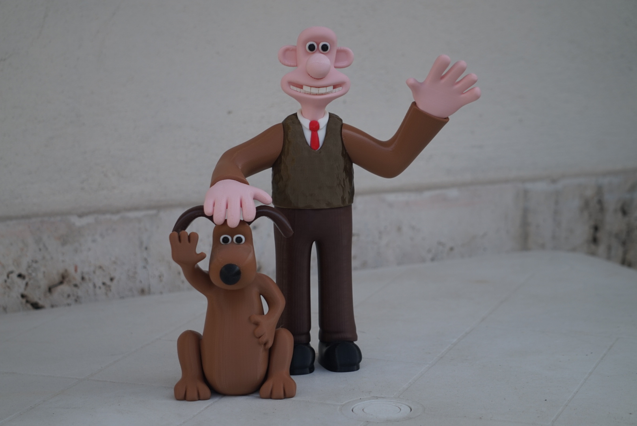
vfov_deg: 16.6
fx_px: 1461
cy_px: 213
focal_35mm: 82
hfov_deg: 24.6
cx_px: 318
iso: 125
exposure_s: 1/160
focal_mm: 55
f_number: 4.5
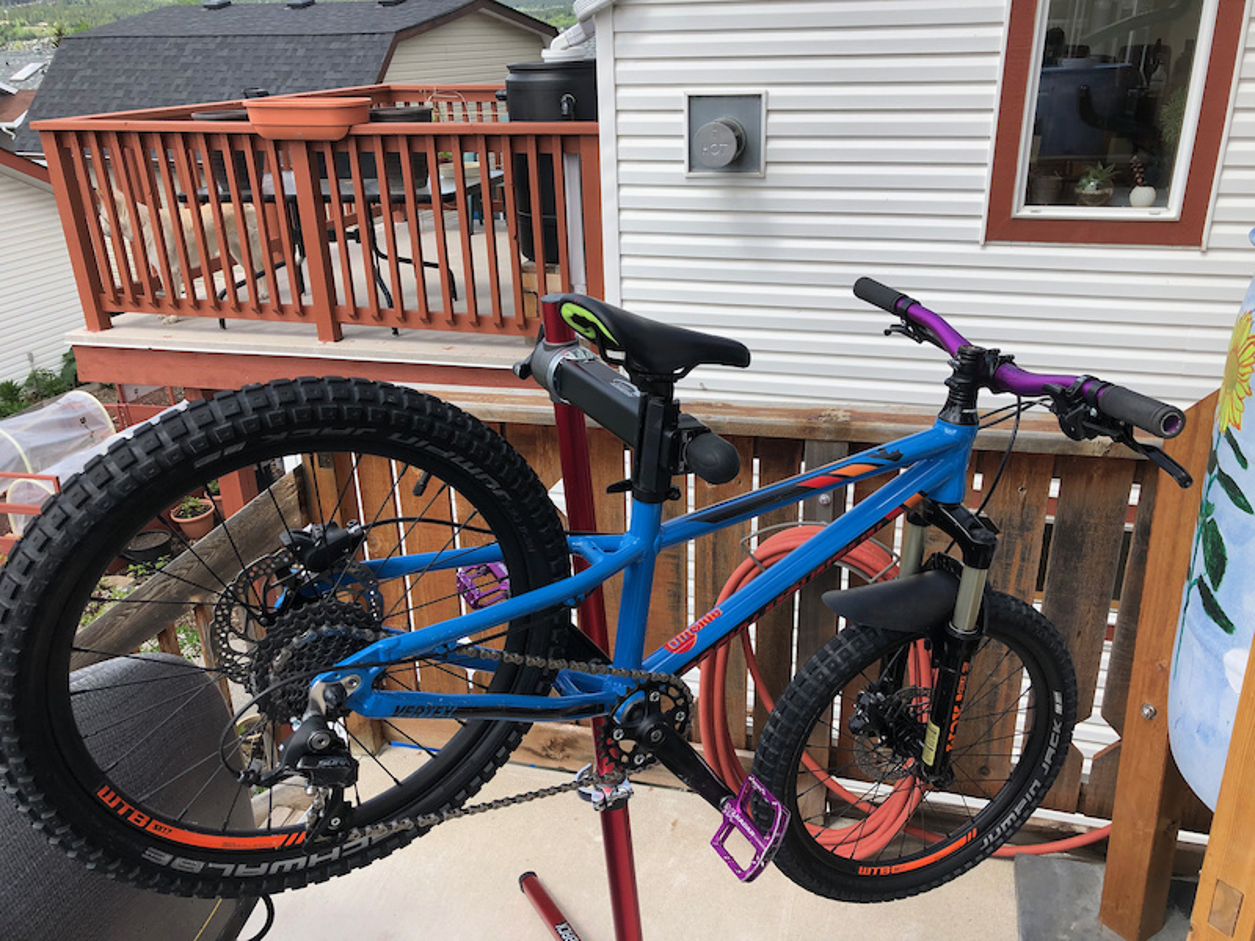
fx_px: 1015
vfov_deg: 49.7
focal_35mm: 28
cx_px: 628
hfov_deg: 63.4
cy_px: 470
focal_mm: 4
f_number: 1.8
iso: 20
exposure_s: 1/1000
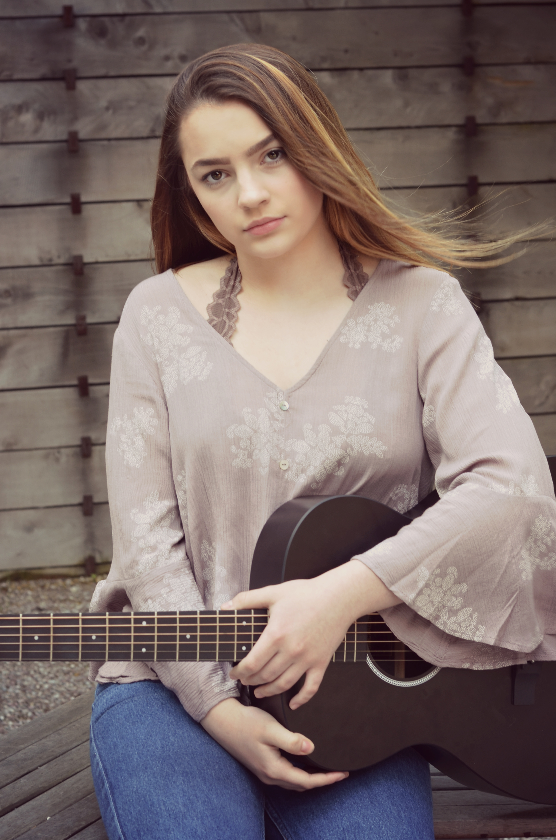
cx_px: 278
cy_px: 420
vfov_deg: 27.0
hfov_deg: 18.1
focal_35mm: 75
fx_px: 1745
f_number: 5.6
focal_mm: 50
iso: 200
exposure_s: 1/125
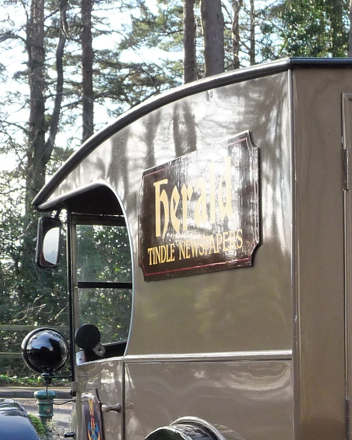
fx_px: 1094
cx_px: 340
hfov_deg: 17.9
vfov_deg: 22.2
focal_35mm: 84
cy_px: 397
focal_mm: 5.3
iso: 160
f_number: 3.5
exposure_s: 1/160
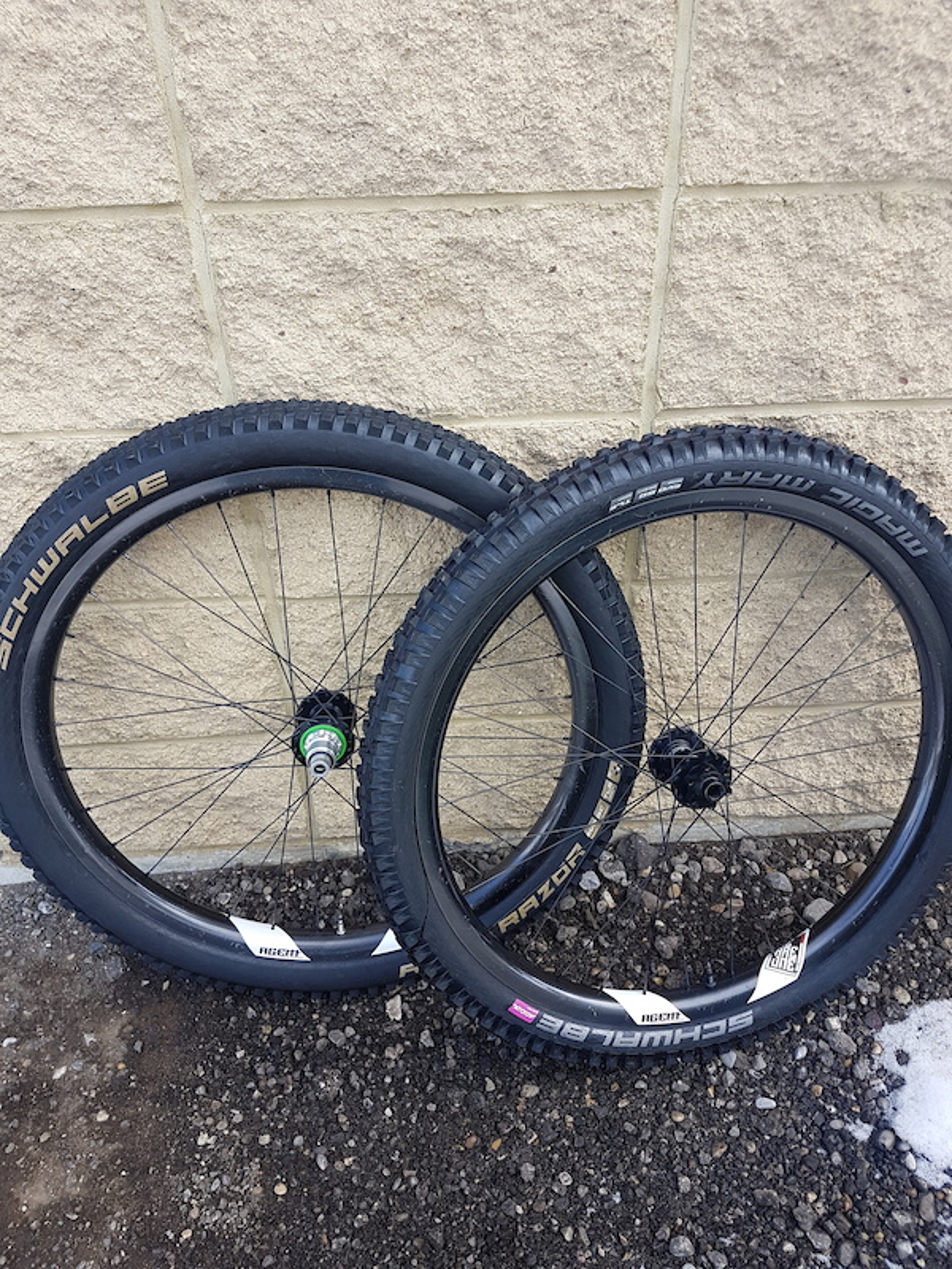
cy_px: 634
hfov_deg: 53.1
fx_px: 953
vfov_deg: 67.3
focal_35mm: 26
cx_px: 476
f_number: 1.7
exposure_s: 1/387
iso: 40
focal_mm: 4.2
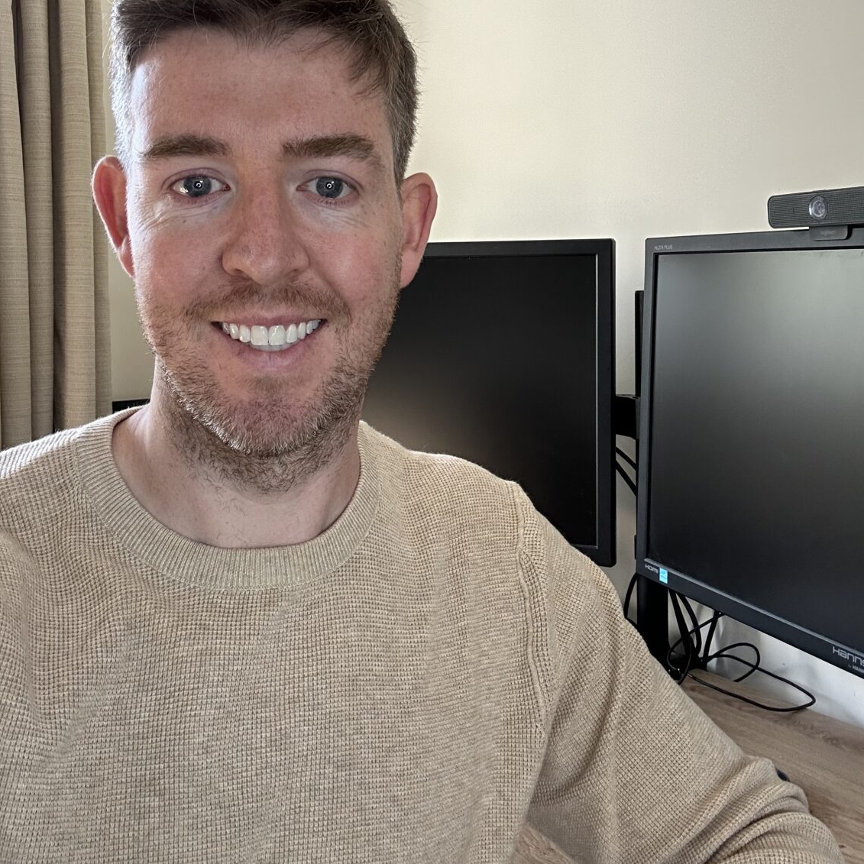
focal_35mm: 36
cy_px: 292
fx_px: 1017
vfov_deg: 45.4
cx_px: 426
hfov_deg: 46.0
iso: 80
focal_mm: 2.69
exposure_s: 1/60
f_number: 1.9
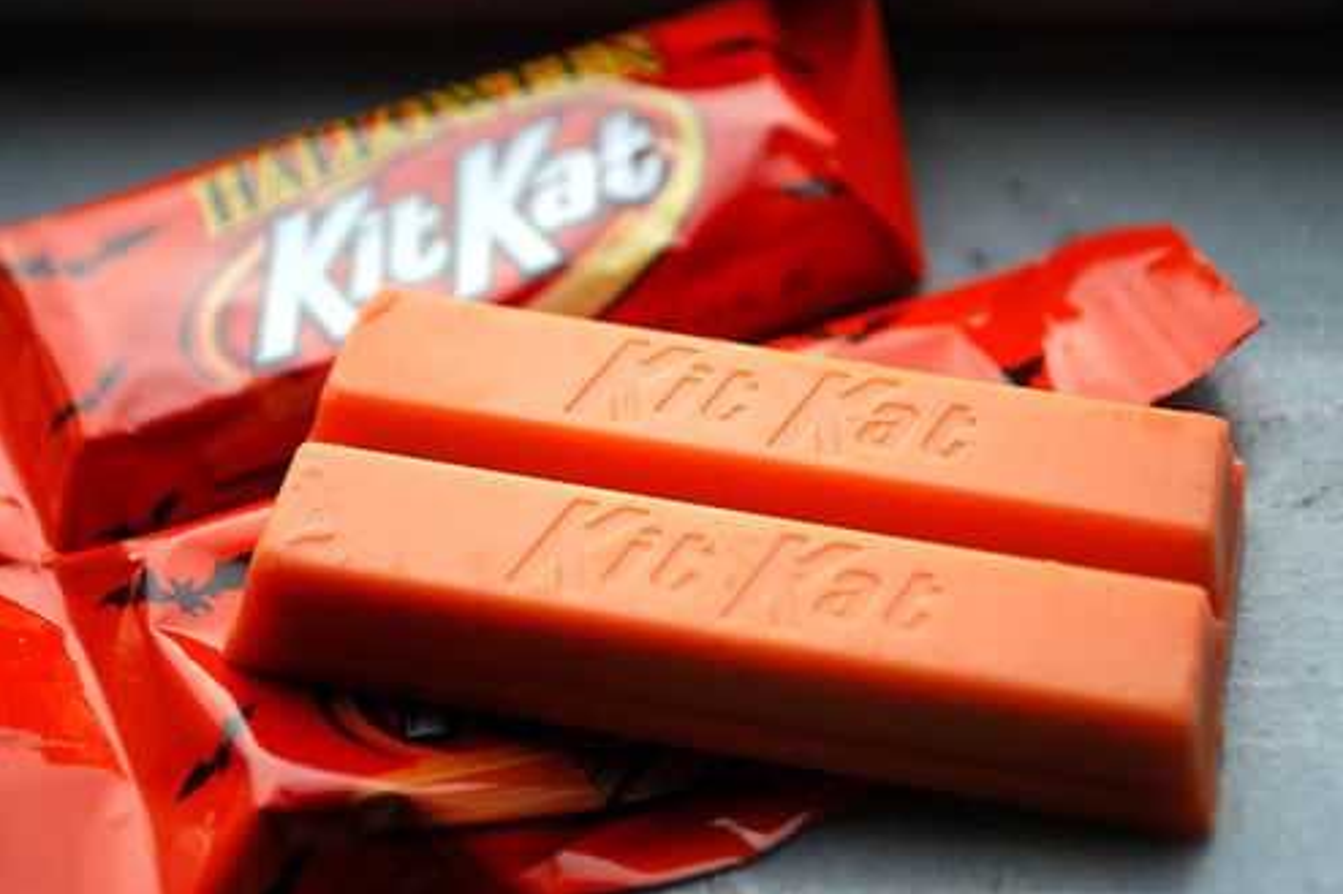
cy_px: 442
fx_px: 2722
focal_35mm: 73
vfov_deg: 18.7
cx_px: 677
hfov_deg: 27.7
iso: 400
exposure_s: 1/30
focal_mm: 48
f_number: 5.6
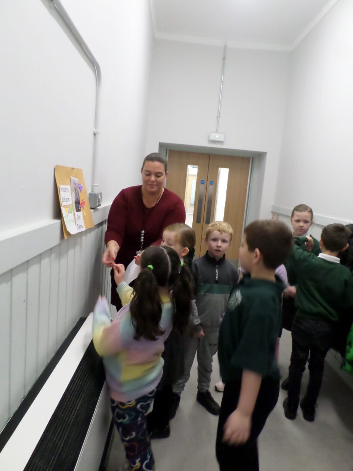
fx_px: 340
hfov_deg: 54.9
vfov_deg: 69.4
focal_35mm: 25
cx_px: 176
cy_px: 236
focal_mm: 4.5
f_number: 2.5
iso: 400
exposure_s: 1/30
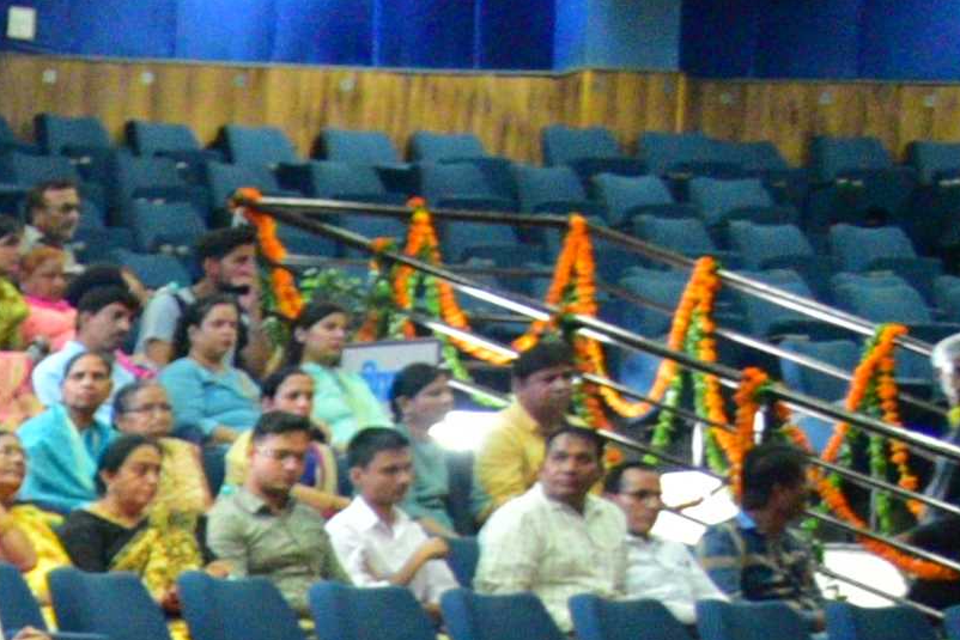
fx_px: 4801
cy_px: 1346
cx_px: -2285
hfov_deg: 8.6
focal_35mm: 180
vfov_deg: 7.3
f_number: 4
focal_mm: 24
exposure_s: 1/30
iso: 2500
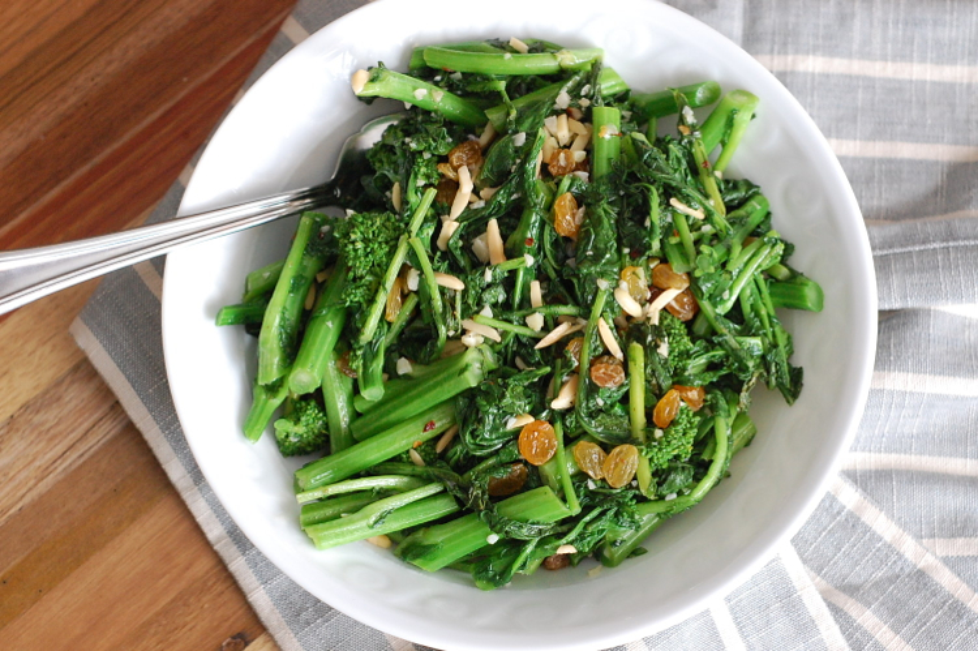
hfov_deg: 27.0
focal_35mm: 75
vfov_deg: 18.2
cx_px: 489
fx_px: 2036
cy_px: 326
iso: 1600
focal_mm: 50
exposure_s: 1/80
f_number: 4.5
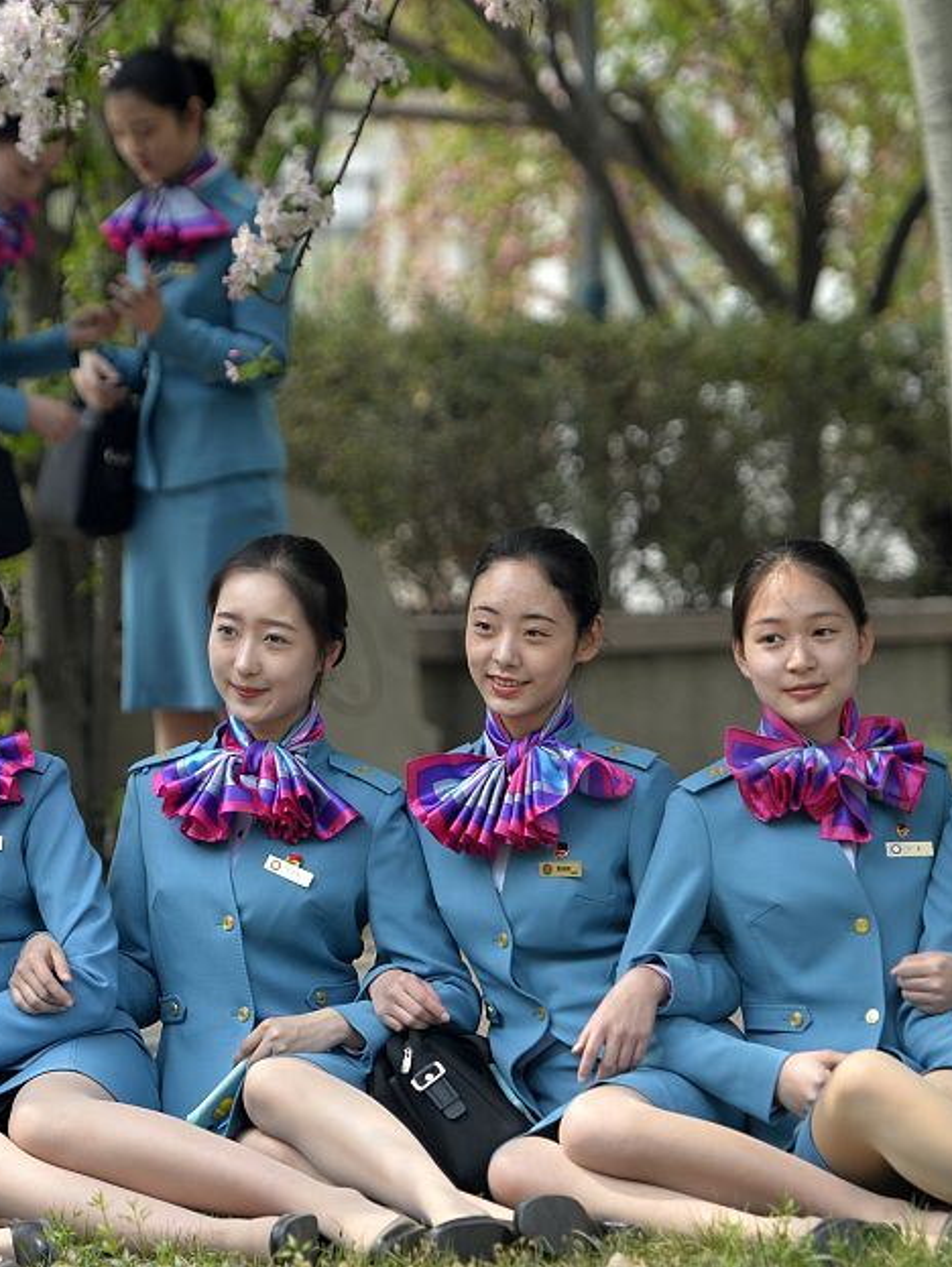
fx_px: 8132
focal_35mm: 222
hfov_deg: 6.7
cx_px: 230
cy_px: 680
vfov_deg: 8.9
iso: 200
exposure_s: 1/1000
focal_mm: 120
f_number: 2.8
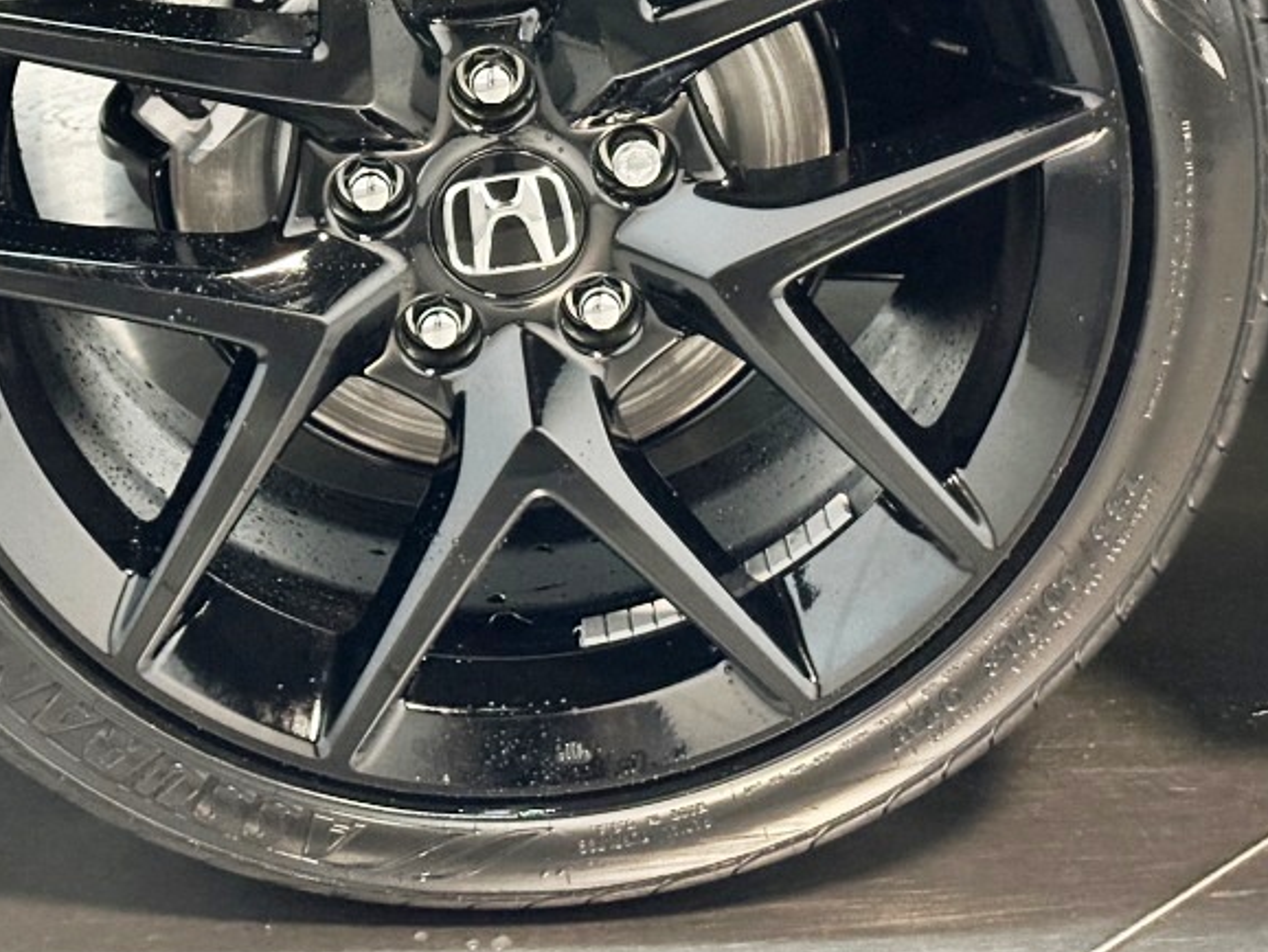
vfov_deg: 17.2
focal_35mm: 85
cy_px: 173
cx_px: 502
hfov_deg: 23.0
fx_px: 3115
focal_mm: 6.86
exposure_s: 1/24
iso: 640
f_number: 1.78
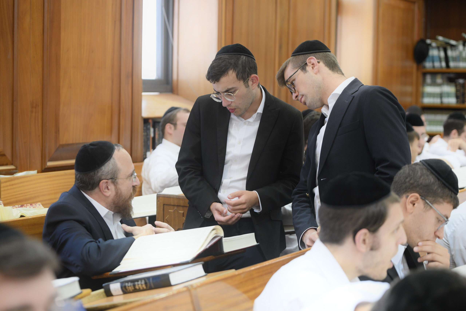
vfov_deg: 19.5
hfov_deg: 28.8
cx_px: 233
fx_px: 906
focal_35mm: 70
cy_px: 156
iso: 1600
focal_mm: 70
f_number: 3.5
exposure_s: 1/250
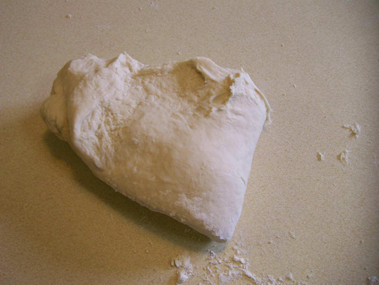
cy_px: 142
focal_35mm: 36
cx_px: 190
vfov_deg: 39.7
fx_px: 394
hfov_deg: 51.4
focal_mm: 6
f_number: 2.7
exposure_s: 1/32
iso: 85
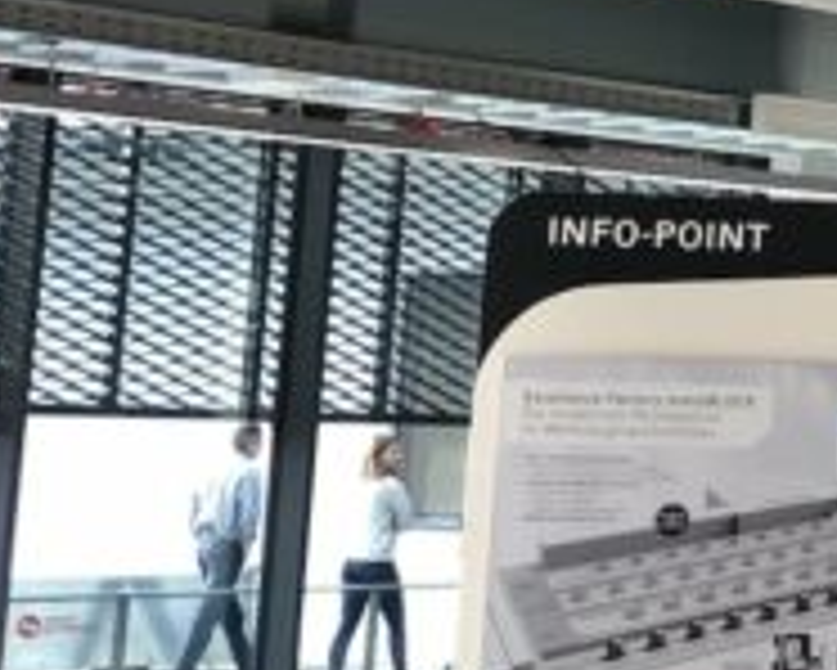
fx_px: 3495
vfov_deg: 10.7
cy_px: -171
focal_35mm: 141
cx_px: 1521
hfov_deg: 12.4
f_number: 1.8
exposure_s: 1/77
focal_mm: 3.99
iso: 40
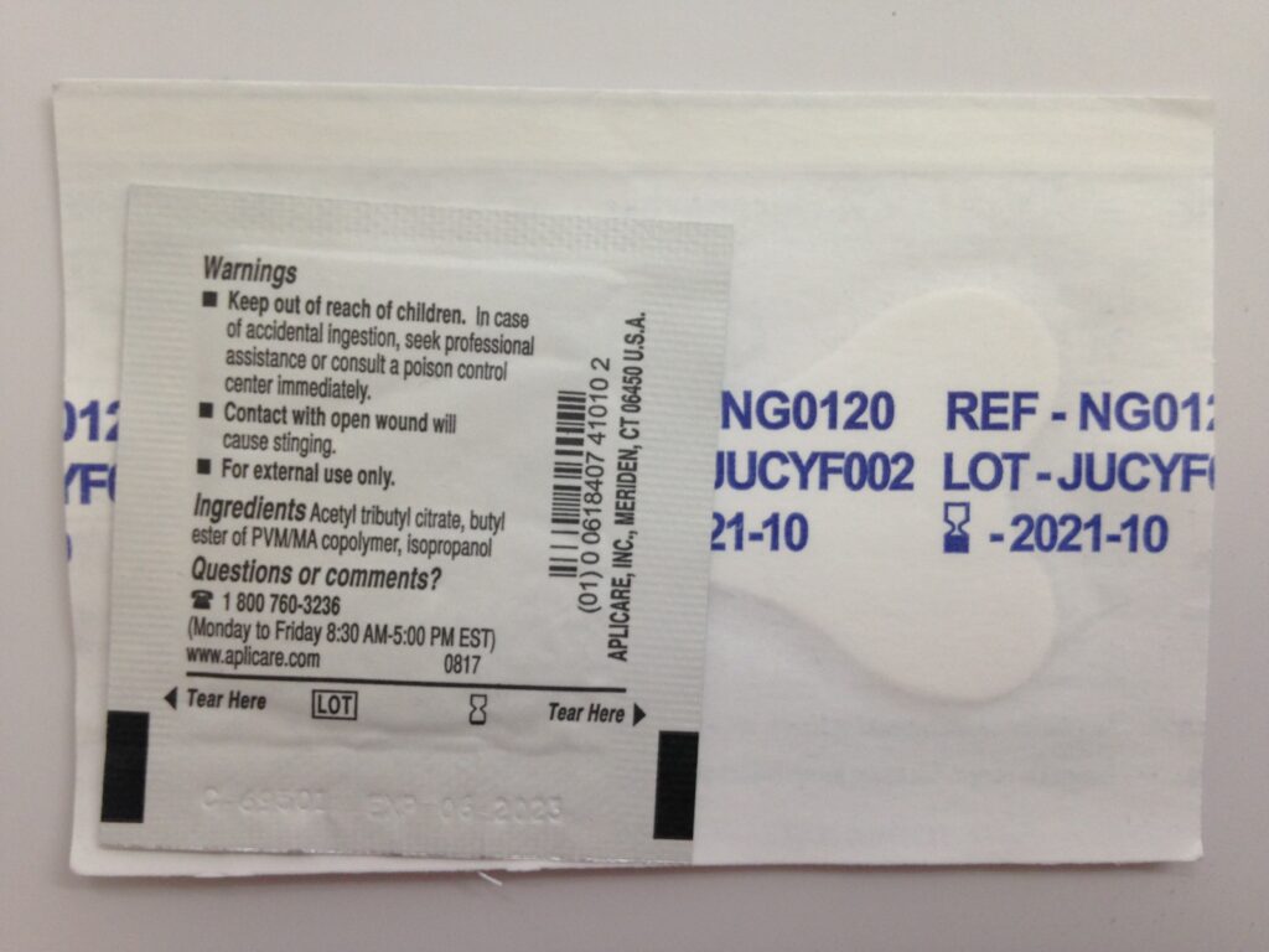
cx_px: 634
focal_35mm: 33
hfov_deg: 55.4
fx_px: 1210
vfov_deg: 42.9
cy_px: 476
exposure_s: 1/60
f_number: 2.4
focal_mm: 4.12
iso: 64
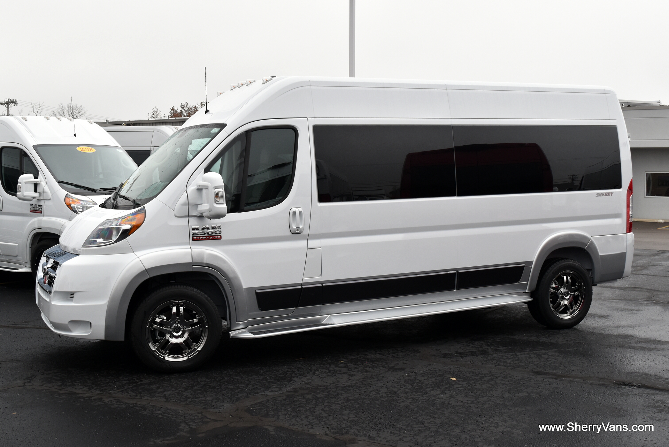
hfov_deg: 53.1
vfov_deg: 36.9
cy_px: 224
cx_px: 334
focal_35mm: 36
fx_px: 669
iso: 400
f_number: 7.1
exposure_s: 1/200
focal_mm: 24
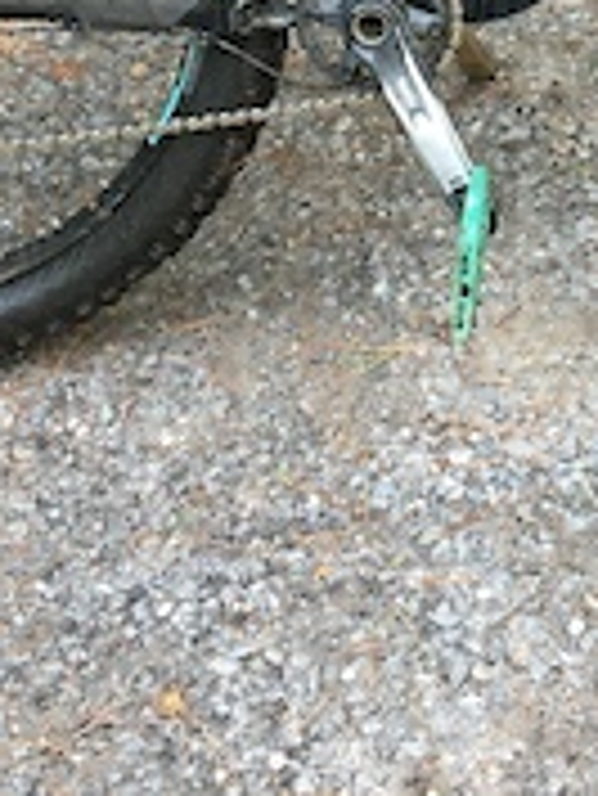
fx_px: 3014
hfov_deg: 11.2
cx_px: 620
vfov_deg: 14.2
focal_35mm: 131
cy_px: -342
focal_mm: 4.15
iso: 40
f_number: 2.2
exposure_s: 1/120
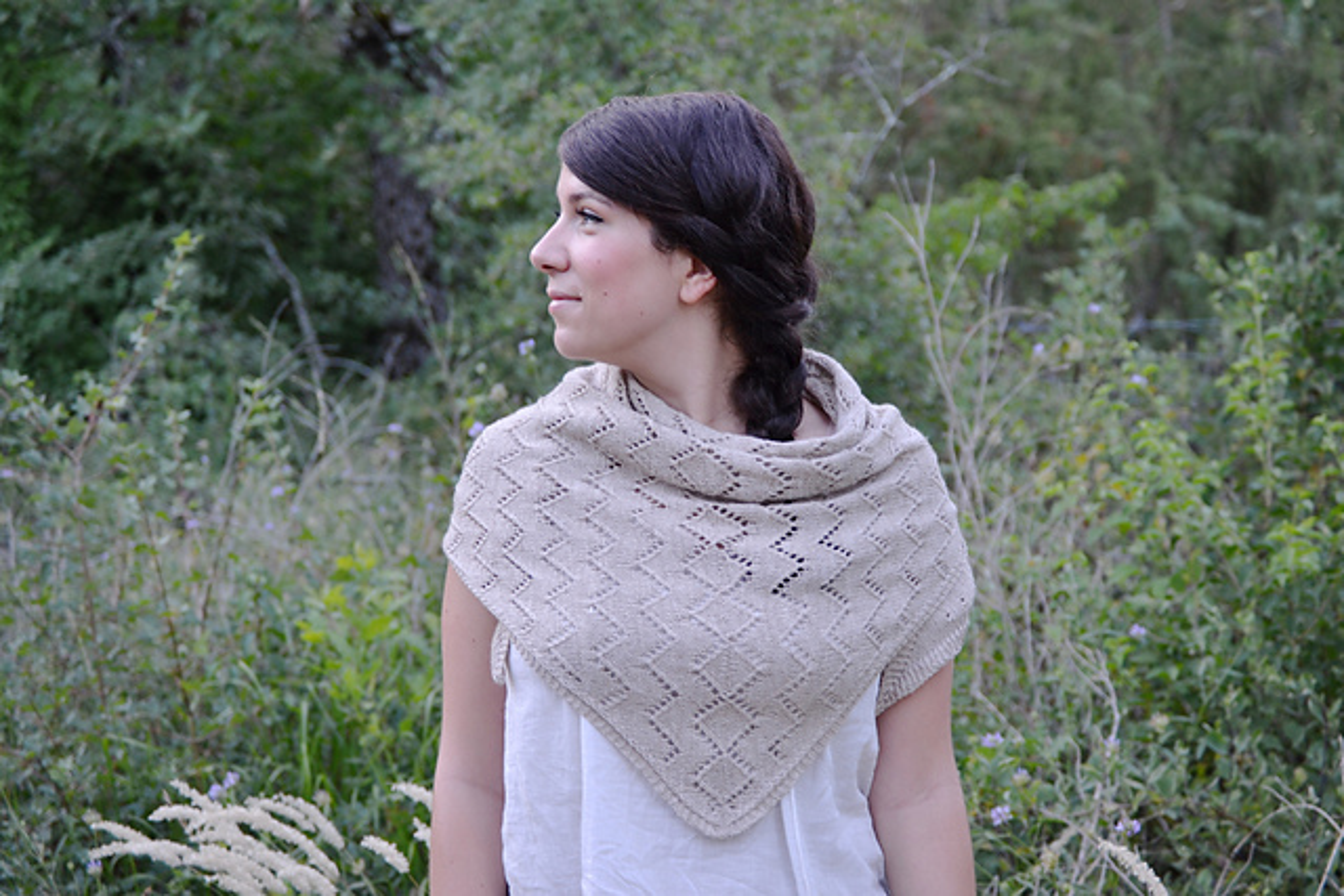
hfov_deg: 24.6
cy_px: 448
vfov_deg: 16.6
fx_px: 3080
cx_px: 672
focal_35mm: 82
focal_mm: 55
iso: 200
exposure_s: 1/60
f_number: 4
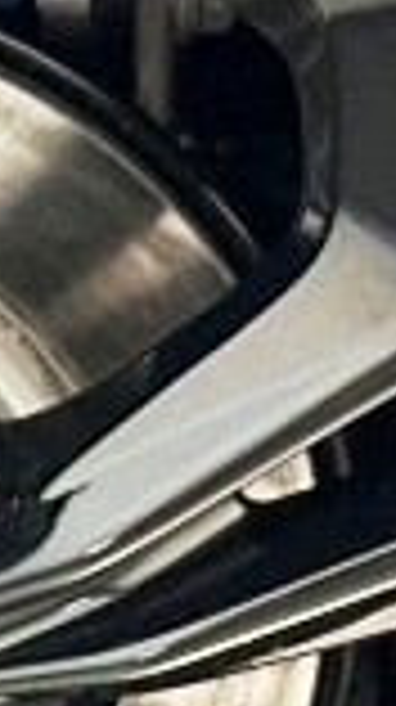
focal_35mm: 341
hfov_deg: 3.5
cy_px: 639
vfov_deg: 6.3
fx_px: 6383
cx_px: -432
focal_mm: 6.86
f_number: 1.78
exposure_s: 1/20
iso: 640
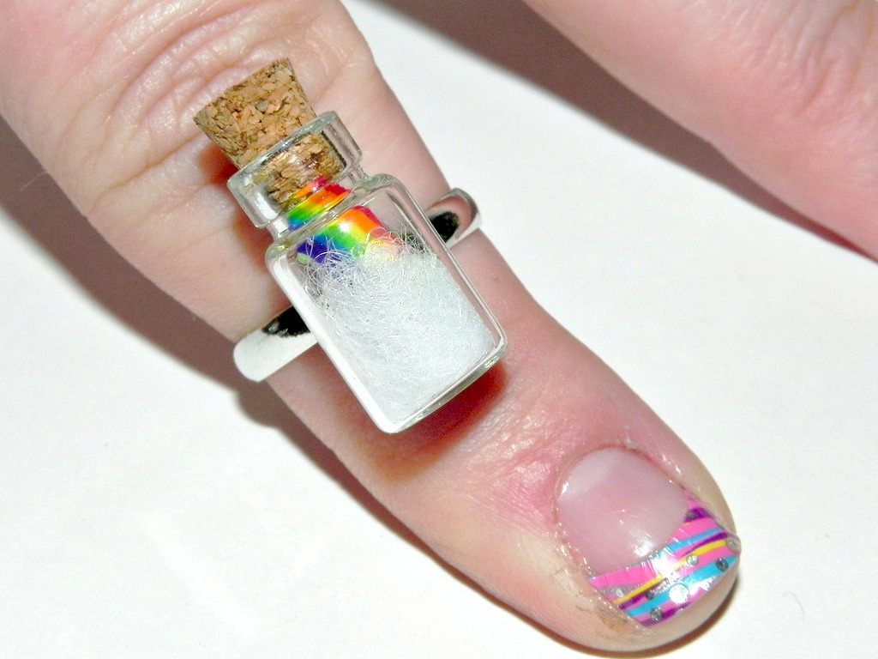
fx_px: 2663
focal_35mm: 105
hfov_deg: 18.7
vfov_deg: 14.1
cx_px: 439
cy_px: 330
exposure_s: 1/30
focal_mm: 18.8
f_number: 8
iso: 200
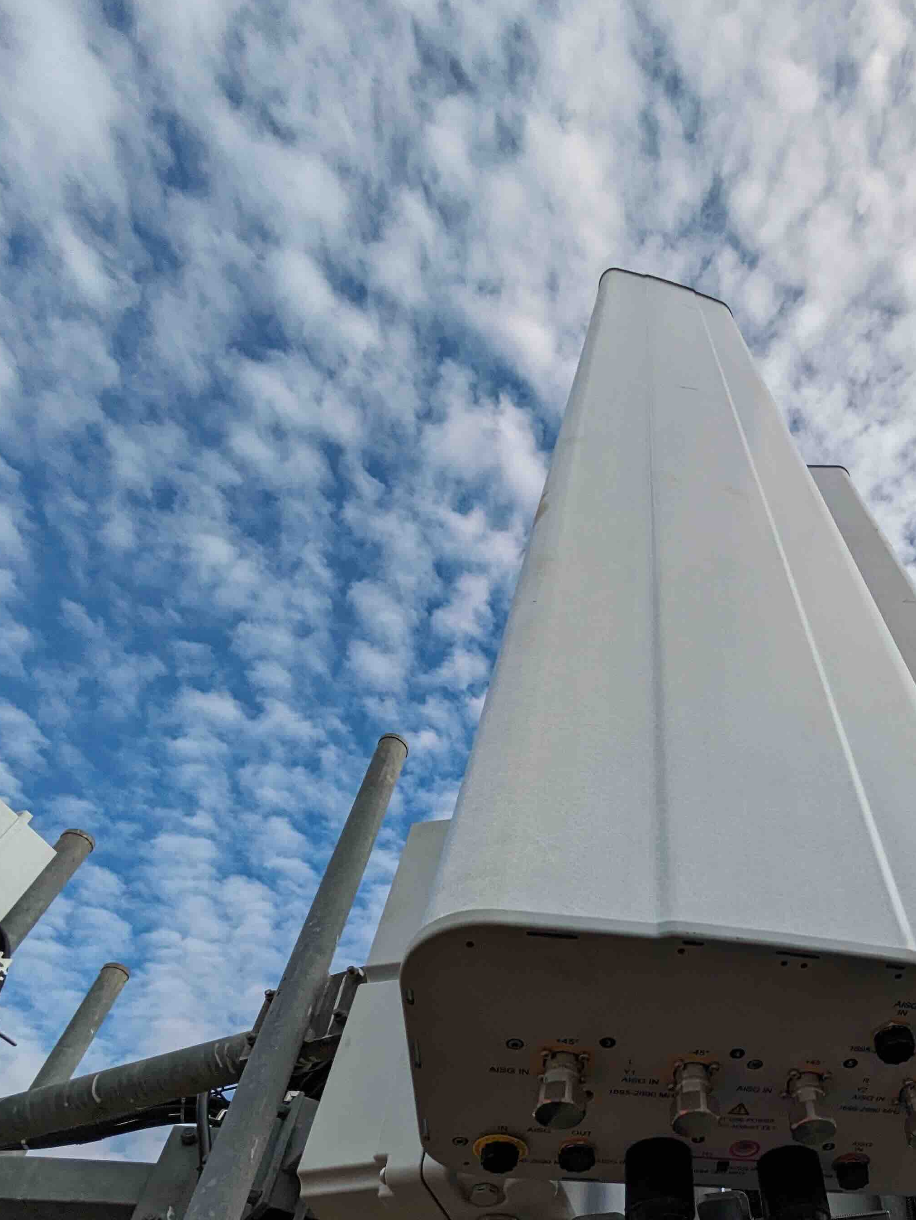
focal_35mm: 24
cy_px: 970
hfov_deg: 52.2
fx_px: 846
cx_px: 765
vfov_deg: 65.3
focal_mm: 1.83
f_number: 2.2
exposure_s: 1/3559
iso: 80
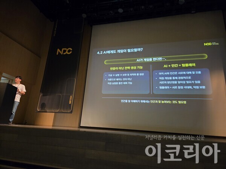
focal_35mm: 23
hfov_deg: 73.9
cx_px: 113
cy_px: 84
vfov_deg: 58.9
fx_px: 150
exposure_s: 1/45
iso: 800
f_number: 1.8
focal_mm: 5.4
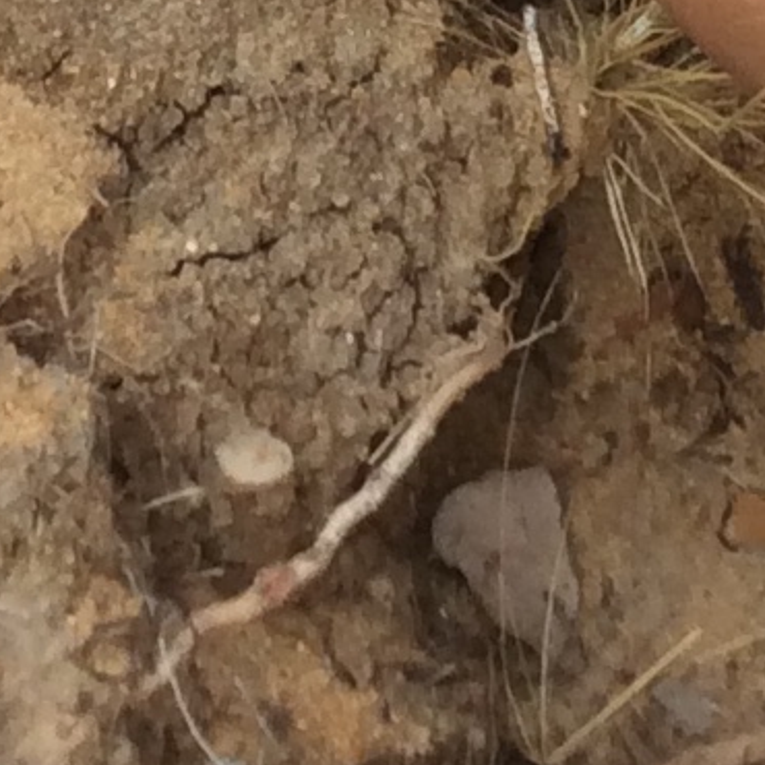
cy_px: -804
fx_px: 4951
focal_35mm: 198
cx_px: 519
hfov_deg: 8.8
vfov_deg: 8.4
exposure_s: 1/263
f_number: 2.4
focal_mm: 3.3
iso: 32
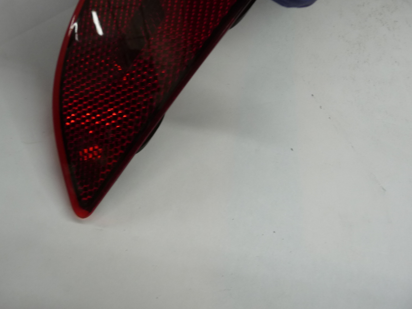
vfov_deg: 41.8
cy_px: 155
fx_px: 405
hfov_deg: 53.8
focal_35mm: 34
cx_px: 180
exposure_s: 1/30
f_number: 3.3
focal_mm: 4.7
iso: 160
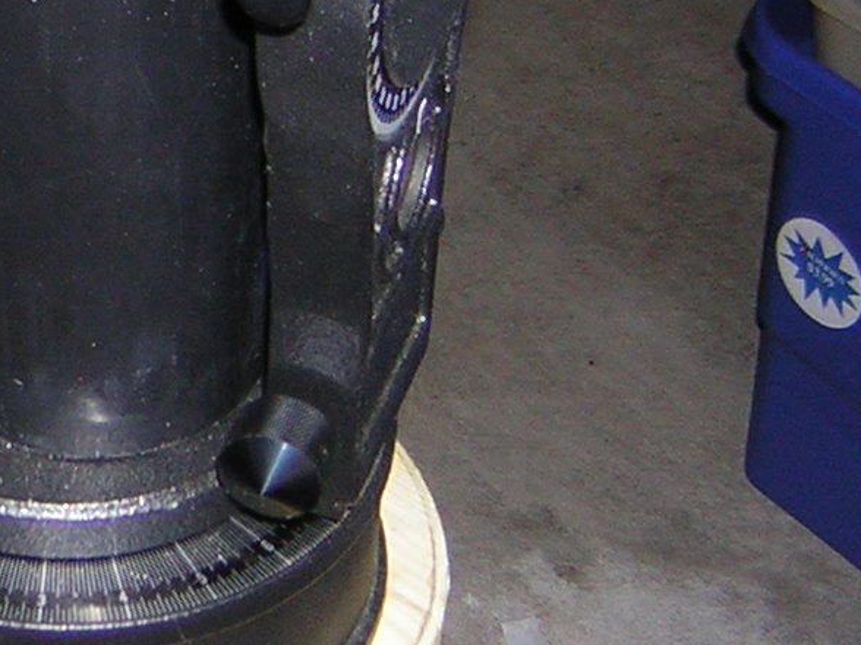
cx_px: 10
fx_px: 2438
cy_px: 196
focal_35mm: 98
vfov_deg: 15.1
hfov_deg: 19.5
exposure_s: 1/60.1
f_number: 2.6
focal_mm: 4.7
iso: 50
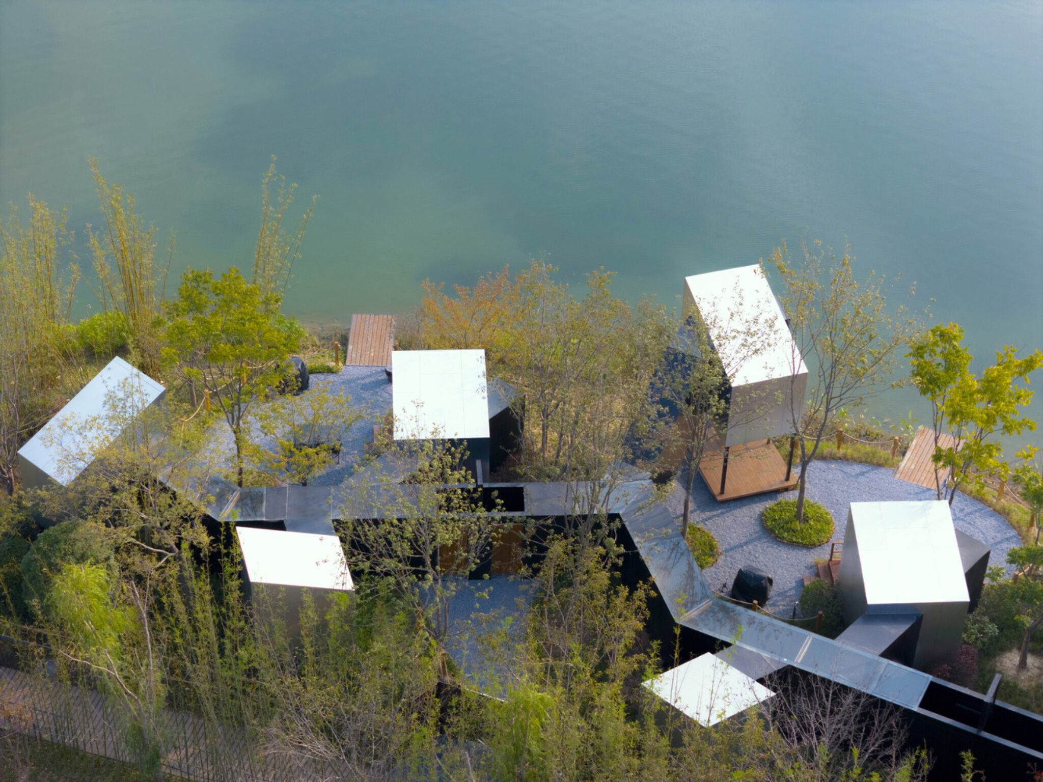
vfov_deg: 21.0
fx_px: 2109
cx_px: 522
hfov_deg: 27.8
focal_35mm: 70
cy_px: 391
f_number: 2.8
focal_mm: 19.35
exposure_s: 1/640
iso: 100
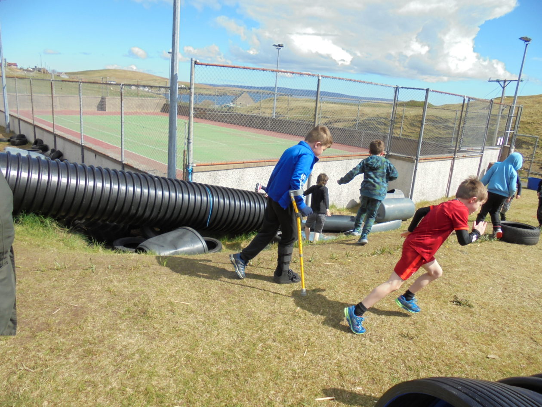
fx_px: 407
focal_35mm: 26
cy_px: 204
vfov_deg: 53.1
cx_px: 271
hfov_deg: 67.3
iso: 100
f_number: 3.5
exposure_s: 1/800
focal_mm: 4.6
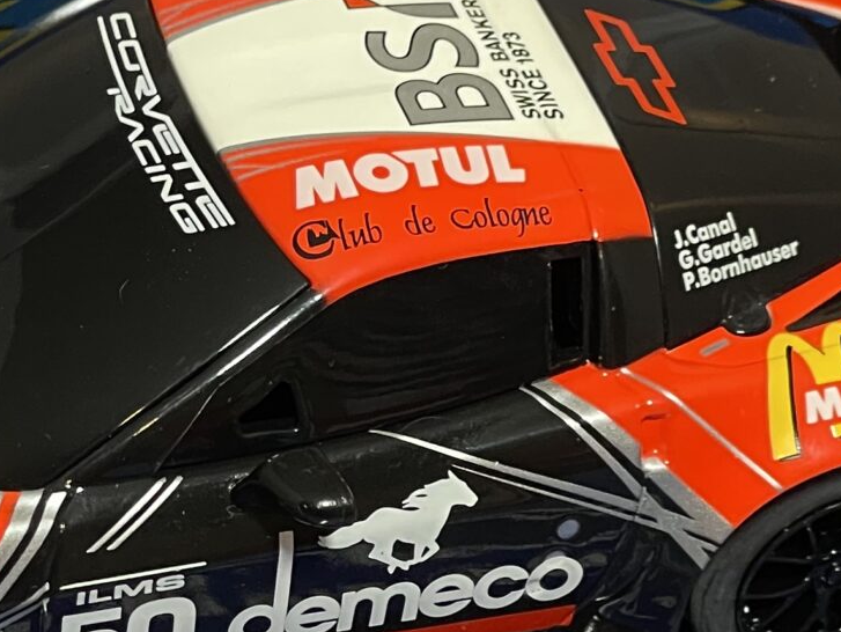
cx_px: 245
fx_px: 4448
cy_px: 818
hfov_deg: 10.8
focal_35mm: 183
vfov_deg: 8.0
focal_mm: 6
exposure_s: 1/58
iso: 160
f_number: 2
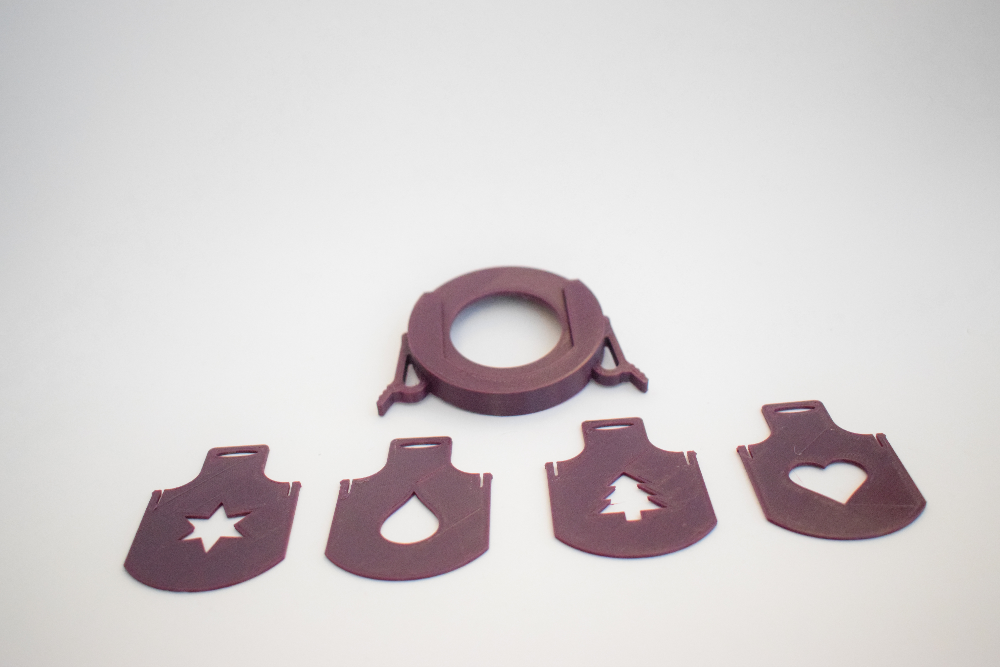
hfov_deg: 51.3
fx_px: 1042
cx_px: 500
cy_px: 334
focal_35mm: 38
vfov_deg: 35.5
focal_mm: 25
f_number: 4
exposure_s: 1/2500
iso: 6400
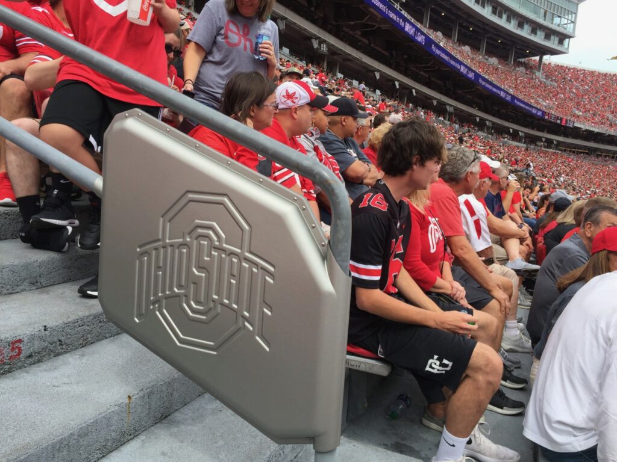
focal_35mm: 29
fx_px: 517
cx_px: 308
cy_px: 231
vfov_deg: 48.2
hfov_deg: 61.7
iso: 32
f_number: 2.2
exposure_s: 1/791
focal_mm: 4.15
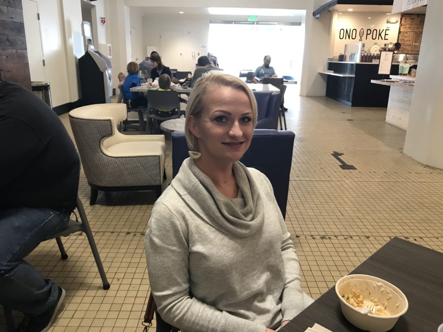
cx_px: 222
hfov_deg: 63.4
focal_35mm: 28
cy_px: 166
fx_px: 358
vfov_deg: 49.7
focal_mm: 3.99
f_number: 1.8
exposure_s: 1/15
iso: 40
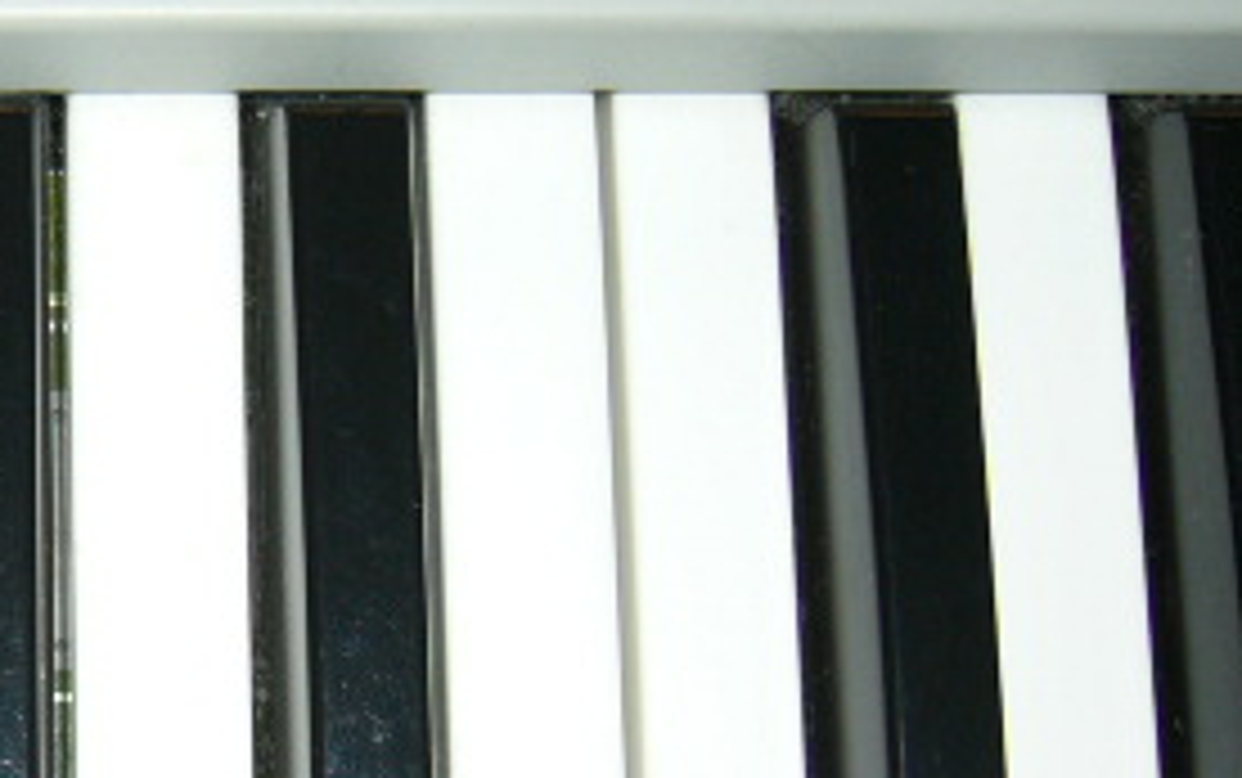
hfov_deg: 22.5
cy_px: 670
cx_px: -176
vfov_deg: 15.1
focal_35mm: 86
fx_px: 2913
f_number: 2.8
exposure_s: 1/60
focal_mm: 5.8
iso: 50
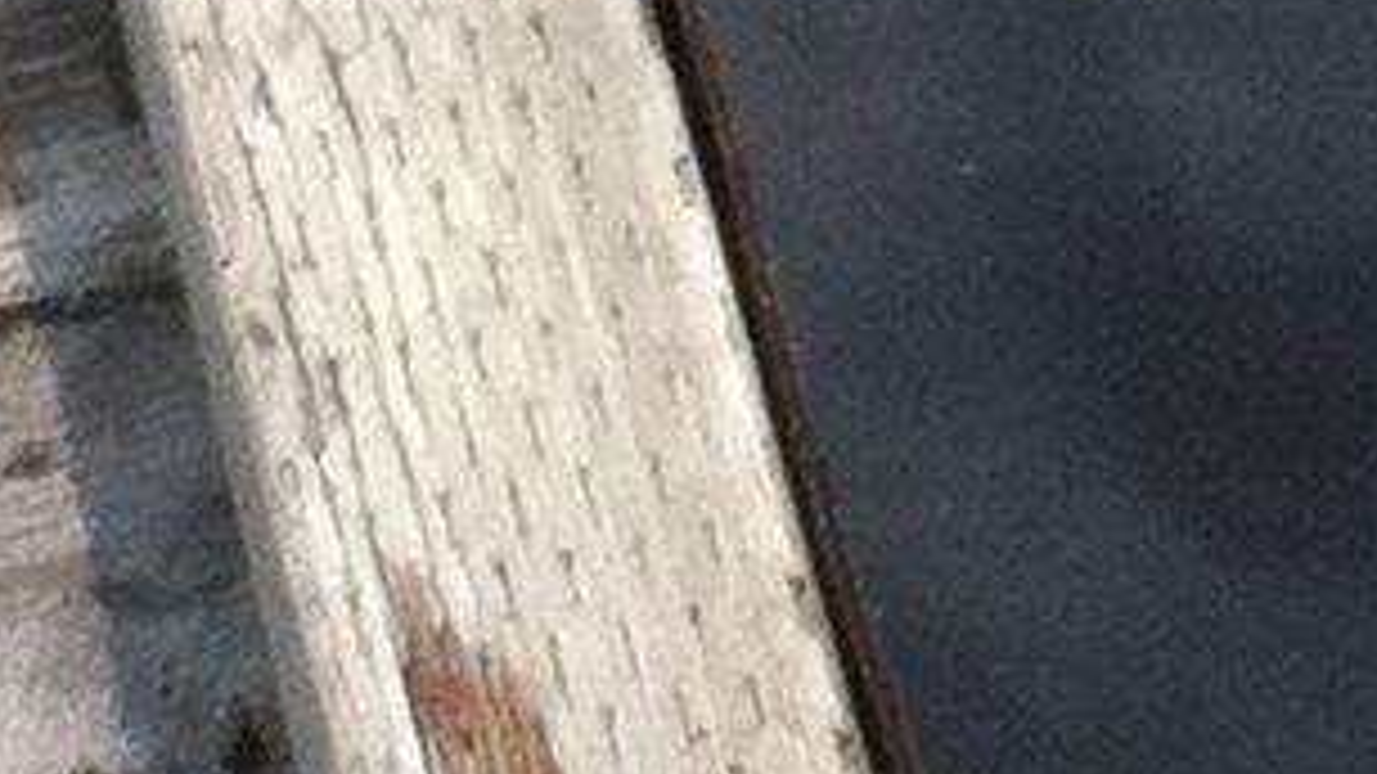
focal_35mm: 322
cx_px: 1894
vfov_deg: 3.7
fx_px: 11755
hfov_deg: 6.6
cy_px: -500
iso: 80
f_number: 2.8
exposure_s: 1/1117
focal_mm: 3.85
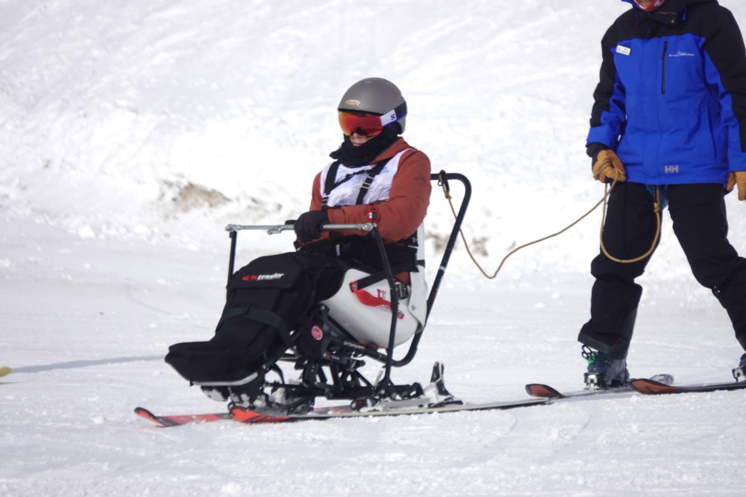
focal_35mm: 600
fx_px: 12433
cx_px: 373
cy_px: 248
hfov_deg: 3.4
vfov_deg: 2.3
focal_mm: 220
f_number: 4.5
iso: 100
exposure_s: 1/1000
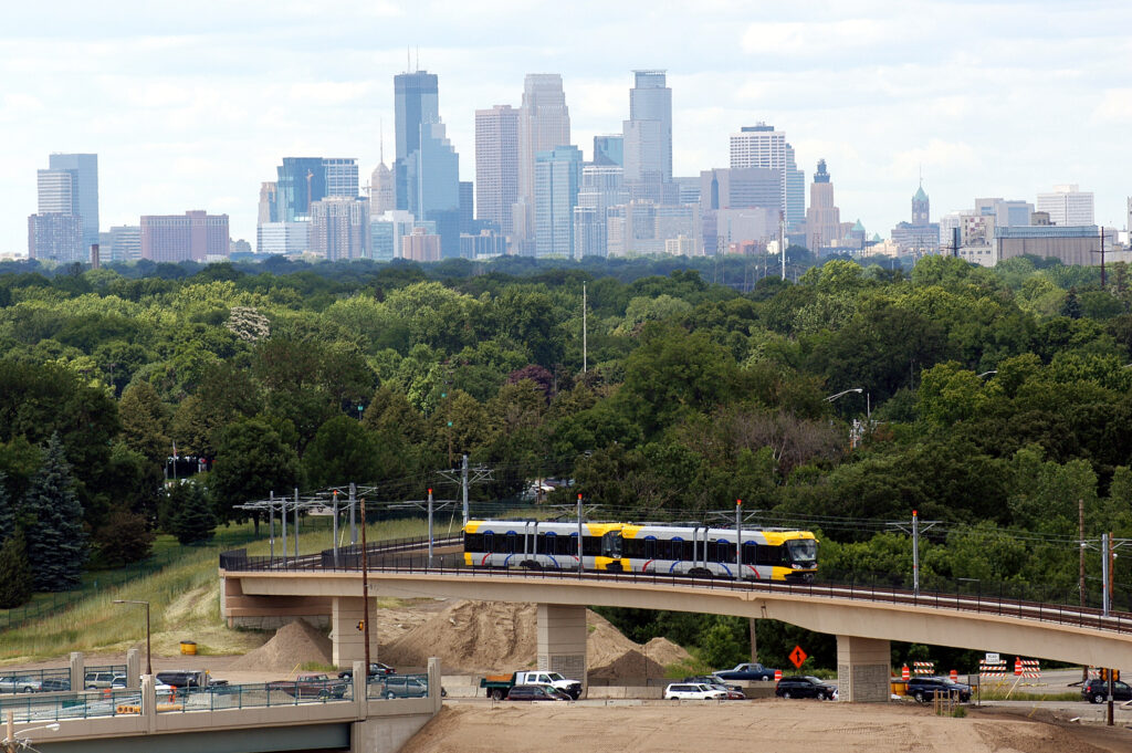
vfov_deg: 4.6
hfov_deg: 6.9
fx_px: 9426
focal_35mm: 300
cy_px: 376
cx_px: 566
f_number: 5.6
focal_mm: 200
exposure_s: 1/500
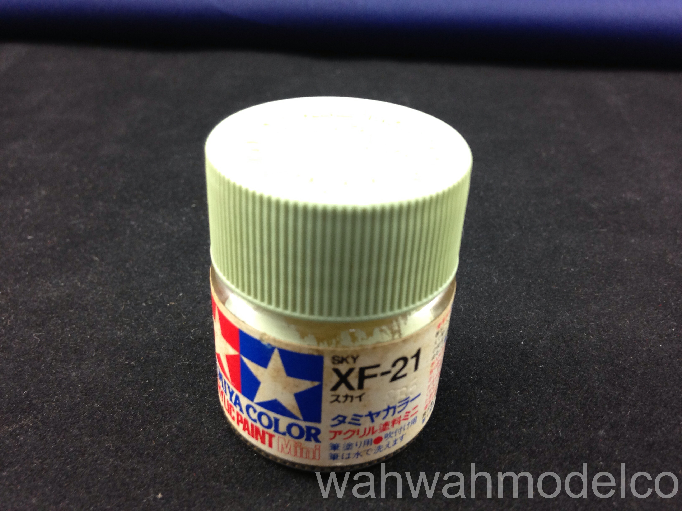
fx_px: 650
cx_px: 341
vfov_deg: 42.9
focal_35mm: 33
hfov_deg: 55.4
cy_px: 256
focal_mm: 4.13
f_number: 2.4
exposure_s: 1/20
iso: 100
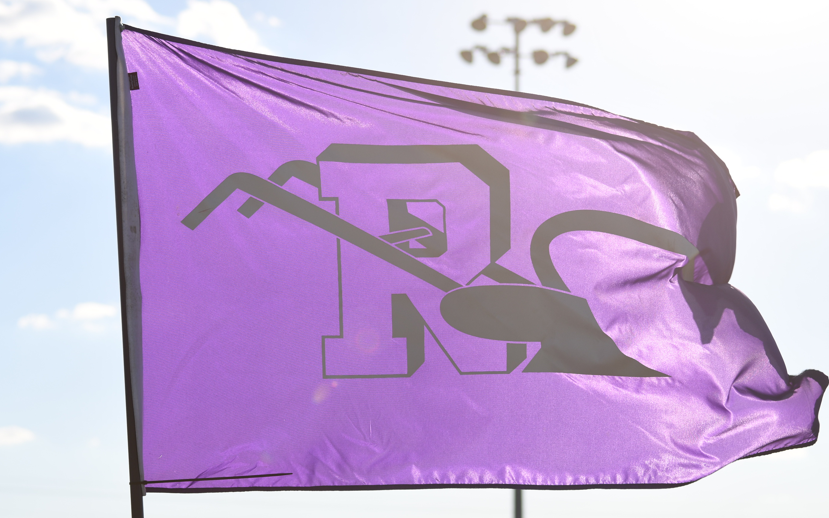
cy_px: 272
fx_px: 2779
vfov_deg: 10.7
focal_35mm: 123
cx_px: 413
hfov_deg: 17.0
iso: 100
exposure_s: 1/1250
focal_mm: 80
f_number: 4.5
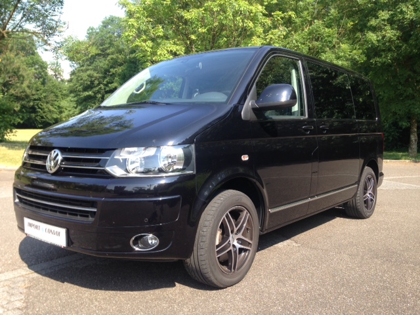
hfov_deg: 55.4
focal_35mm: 33
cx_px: 210
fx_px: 400
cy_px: 158
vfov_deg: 42.9
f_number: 2.4
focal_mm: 4.12
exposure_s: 1/364
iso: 50
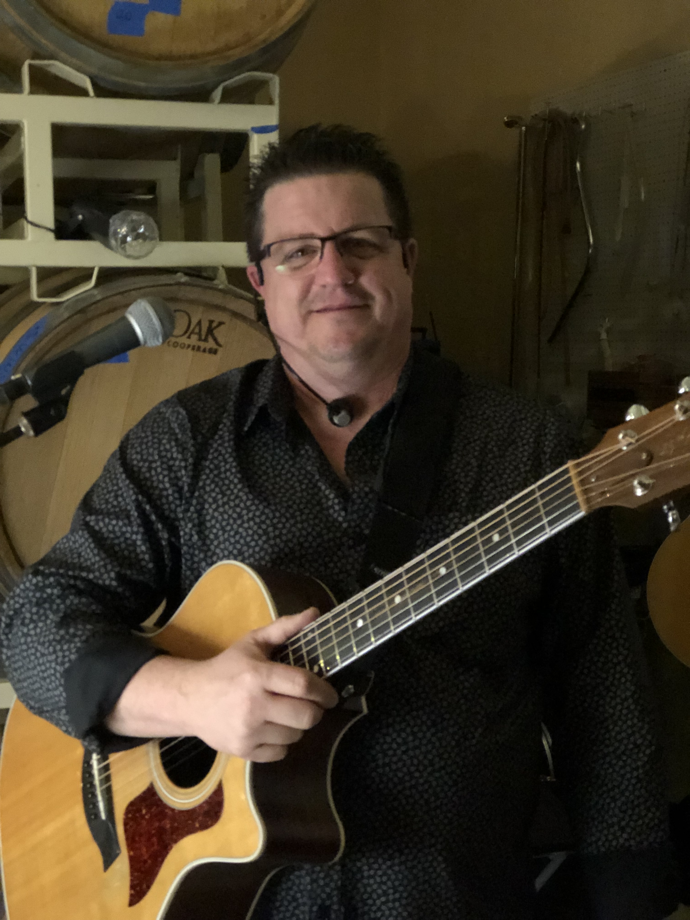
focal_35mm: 57
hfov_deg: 25.7
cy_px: 460
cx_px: 345
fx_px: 1515
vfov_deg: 33.8
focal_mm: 6.6
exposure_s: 1/30
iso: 1250
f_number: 2.8
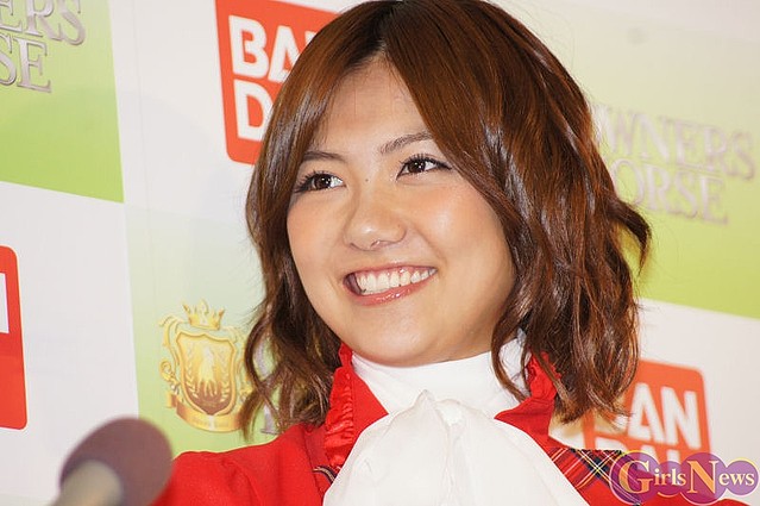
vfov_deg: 4.4
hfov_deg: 6.5
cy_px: 253
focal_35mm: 315
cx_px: 380
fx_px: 6645
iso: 200
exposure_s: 1/160
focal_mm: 210
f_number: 5.6
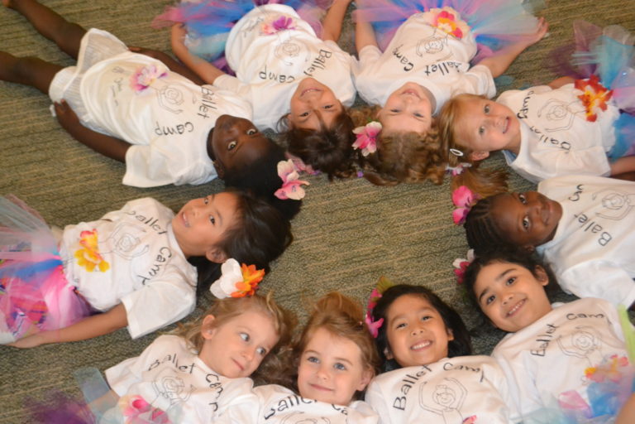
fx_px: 900
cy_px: 212
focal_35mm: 51
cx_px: 318
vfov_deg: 26.5
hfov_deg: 38.9
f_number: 5
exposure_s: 1/60
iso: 3200
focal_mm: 34
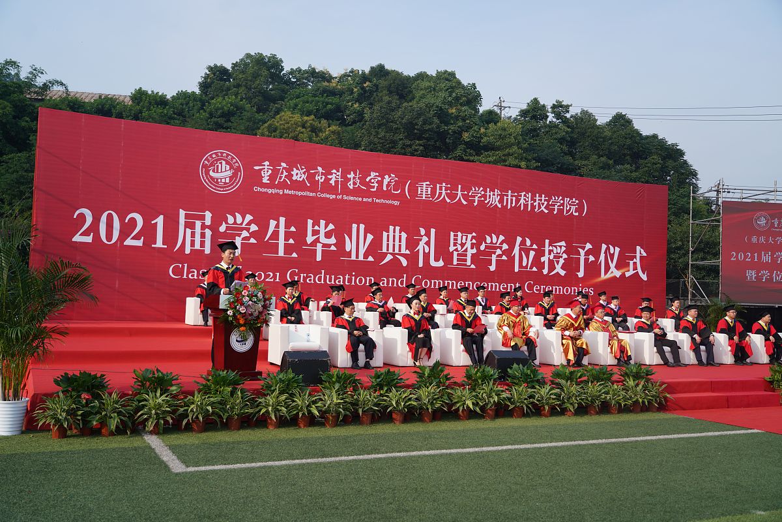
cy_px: 261
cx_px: 391
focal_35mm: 34
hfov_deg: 55.8
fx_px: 738
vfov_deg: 38.9
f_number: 4
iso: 125
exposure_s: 1/800
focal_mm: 34
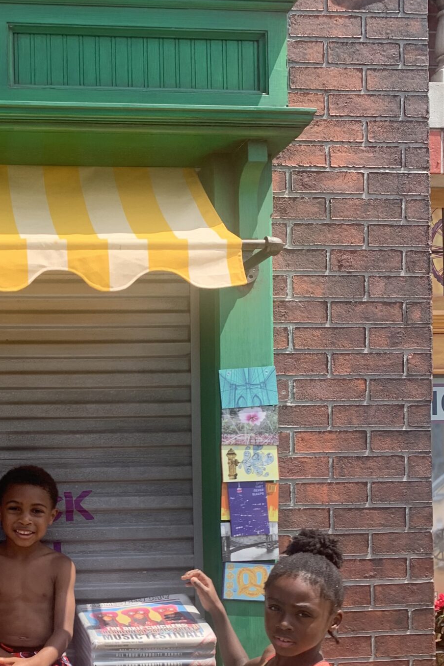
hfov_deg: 25.4
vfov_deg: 37.9
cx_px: 13
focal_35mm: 51
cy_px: 496
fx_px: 943
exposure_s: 1/829
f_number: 1.8
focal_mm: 4.25
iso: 25
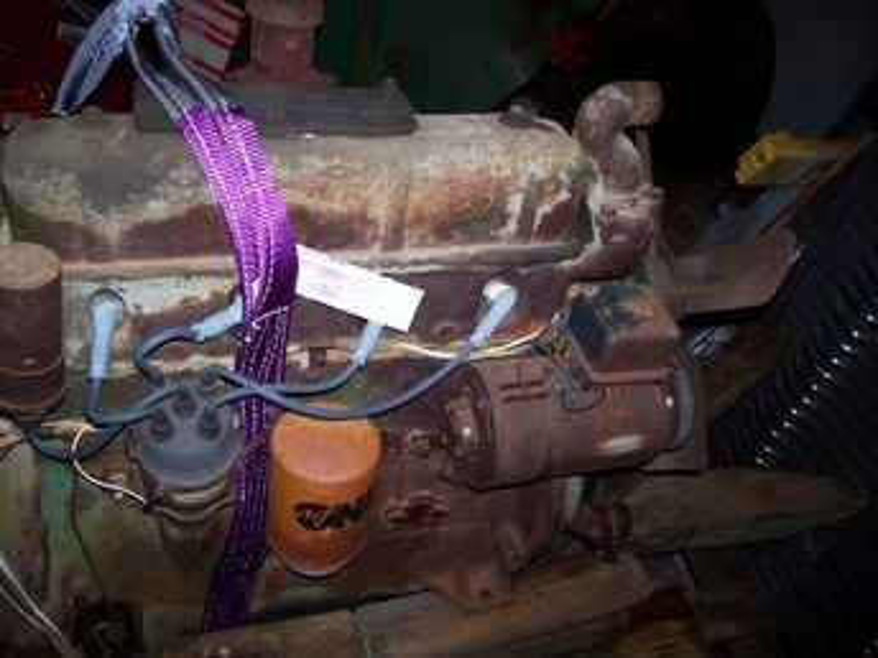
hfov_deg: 54.0
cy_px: 329
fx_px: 862
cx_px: 439
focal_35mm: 34
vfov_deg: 41.8
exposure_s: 1/64
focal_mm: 5.6
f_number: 2.7
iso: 80
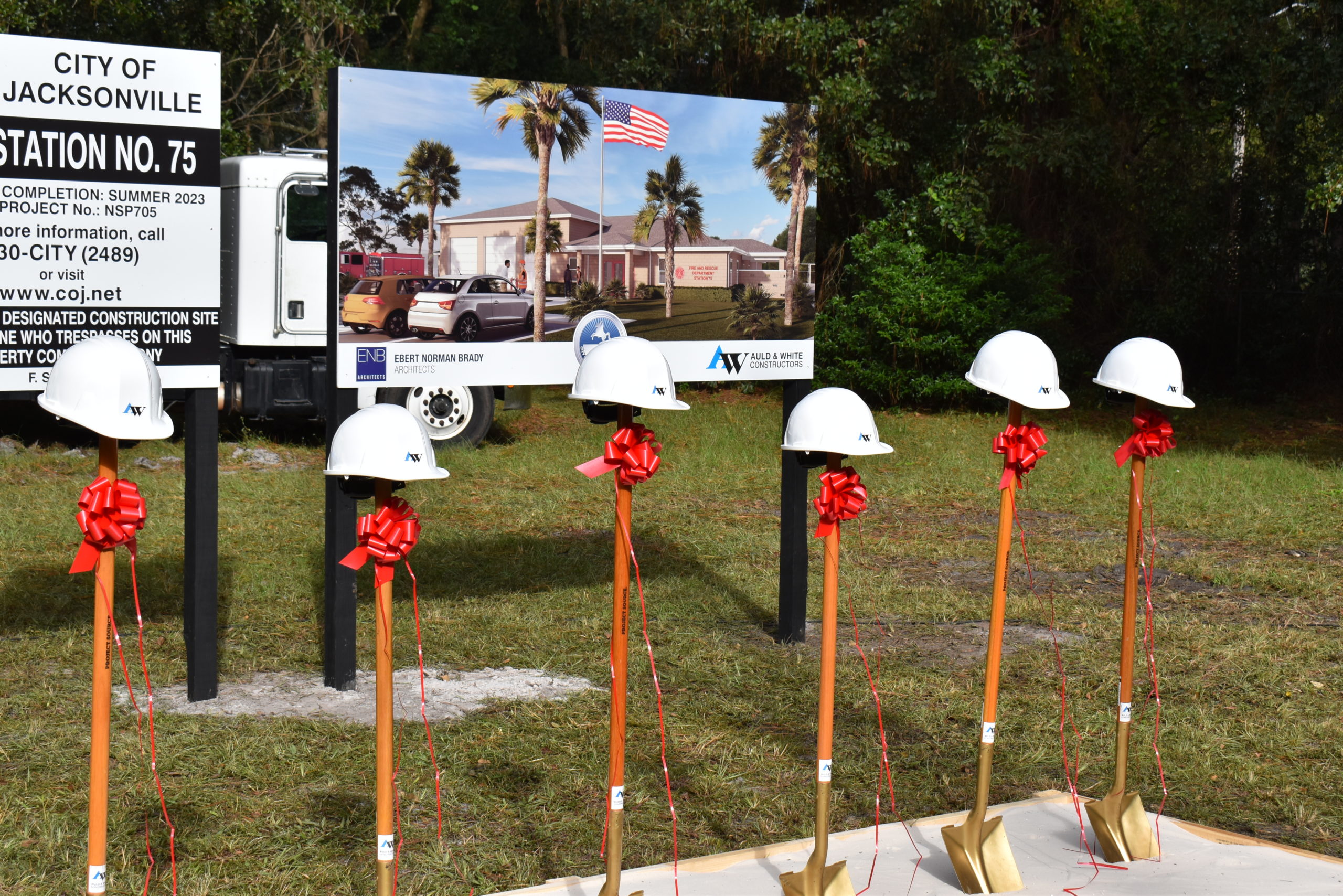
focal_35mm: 57
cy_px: 448
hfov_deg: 35.0
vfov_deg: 23.8
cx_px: 672
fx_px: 2127
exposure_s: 1/400
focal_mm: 38
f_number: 10
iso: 200
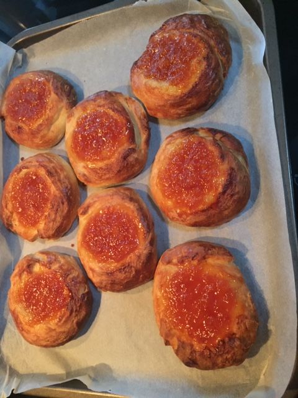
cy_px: 199
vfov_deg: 61.7
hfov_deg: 48.2
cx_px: 149
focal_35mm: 29
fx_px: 333
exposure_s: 1/17
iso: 500
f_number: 2.2
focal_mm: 4.15
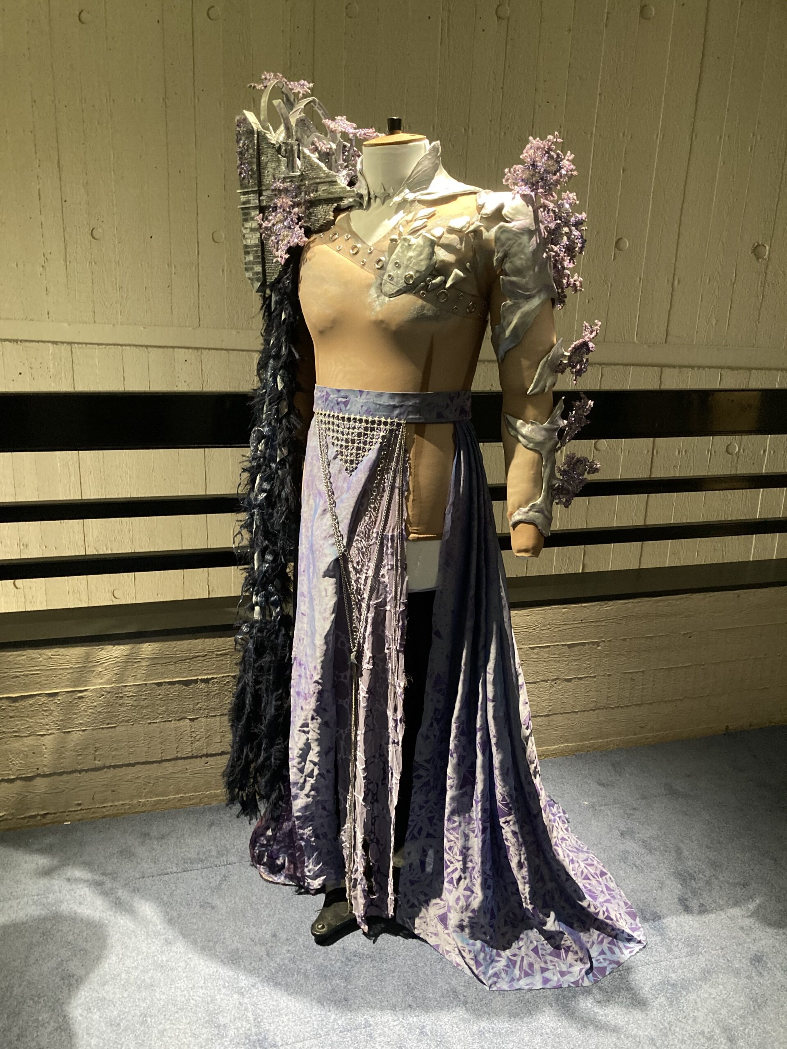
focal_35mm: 28
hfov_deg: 49.7
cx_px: 394
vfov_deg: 63.4
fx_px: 849
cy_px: 524
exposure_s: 1/33
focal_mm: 3.99
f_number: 1.8
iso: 320
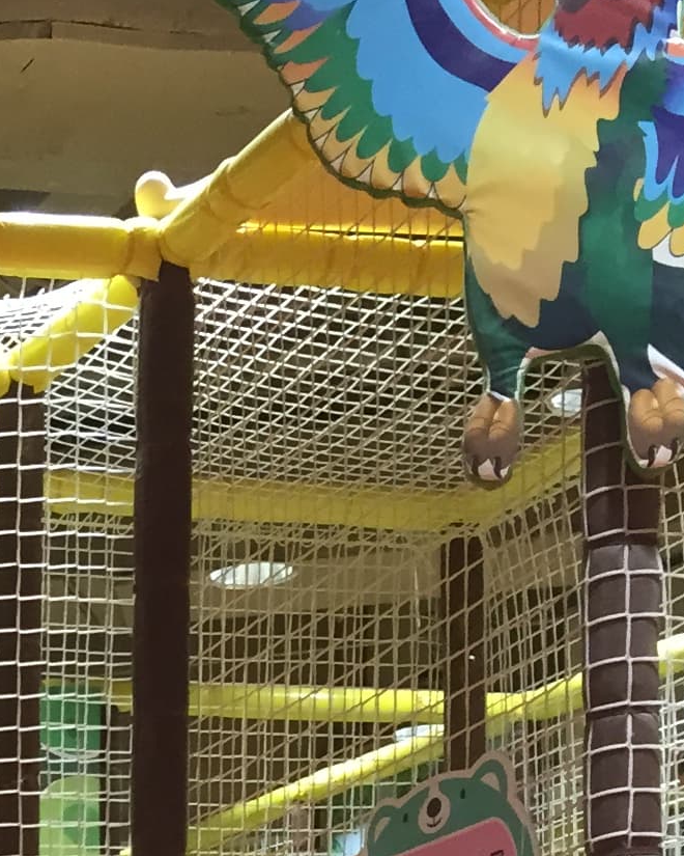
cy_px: 1289
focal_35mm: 112
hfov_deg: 12.5
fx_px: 2834
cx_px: -561
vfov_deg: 15.8
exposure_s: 1/30
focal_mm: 4.15
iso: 40
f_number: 2.2
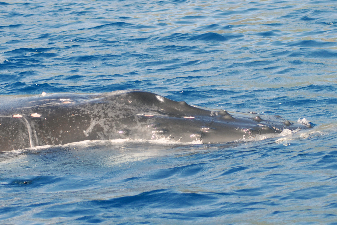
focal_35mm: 176
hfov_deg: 11.7
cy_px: 105
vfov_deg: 7.8
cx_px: 154
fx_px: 1649
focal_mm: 70
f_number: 5.6
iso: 320
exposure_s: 1/320
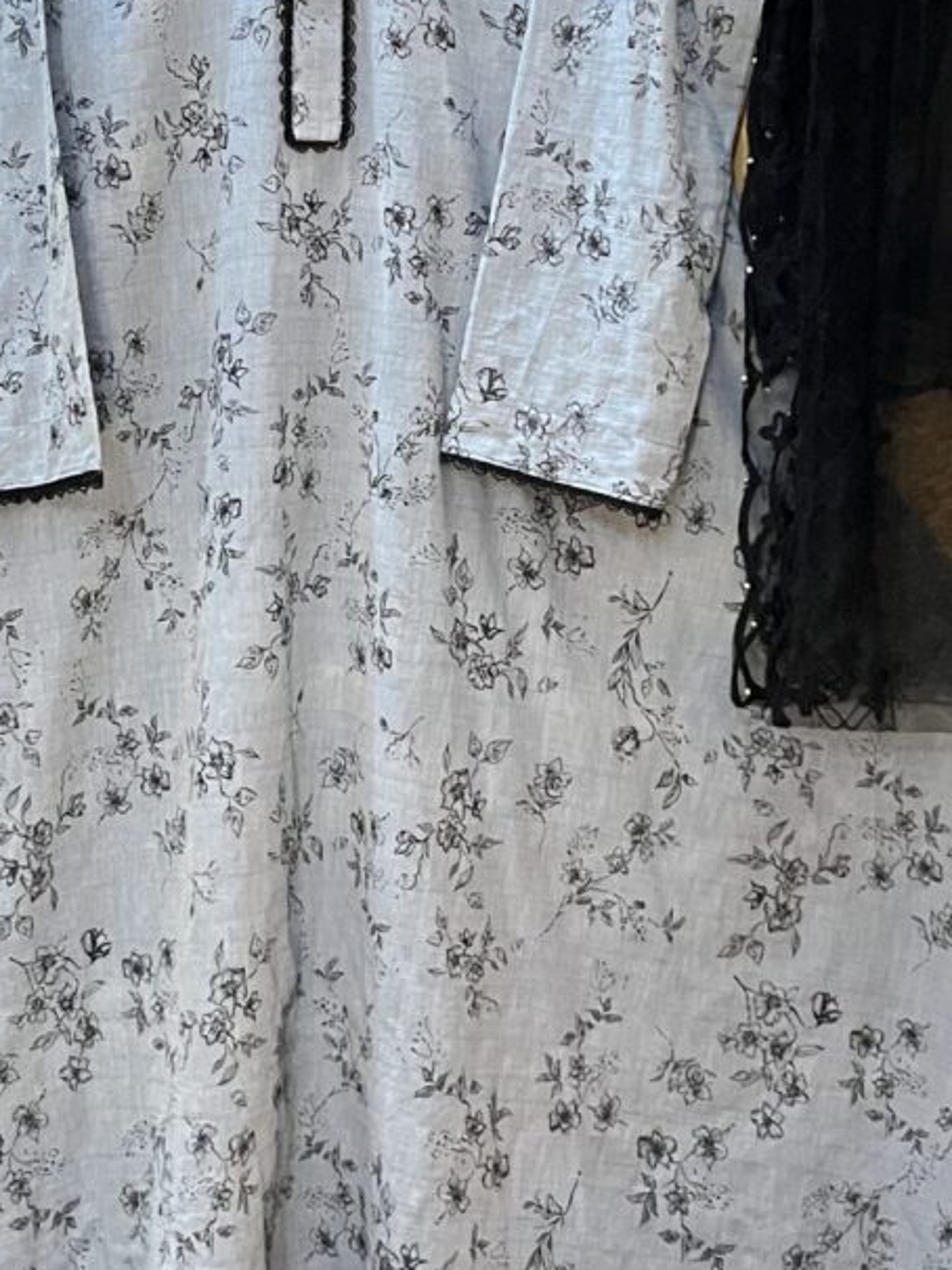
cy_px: 340
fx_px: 2419
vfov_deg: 29.0
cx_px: 382
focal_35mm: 66
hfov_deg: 22.2
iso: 500
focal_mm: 5.1
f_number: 1.6
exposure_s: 1/25
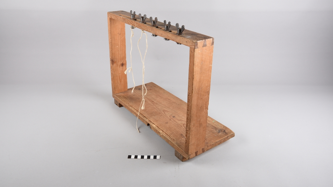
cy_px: 78
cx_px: 165
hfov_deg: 63.4
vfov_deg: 38.2
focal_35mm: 31
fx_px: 270
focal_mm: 19
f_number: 10
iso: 100
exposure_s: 1/125
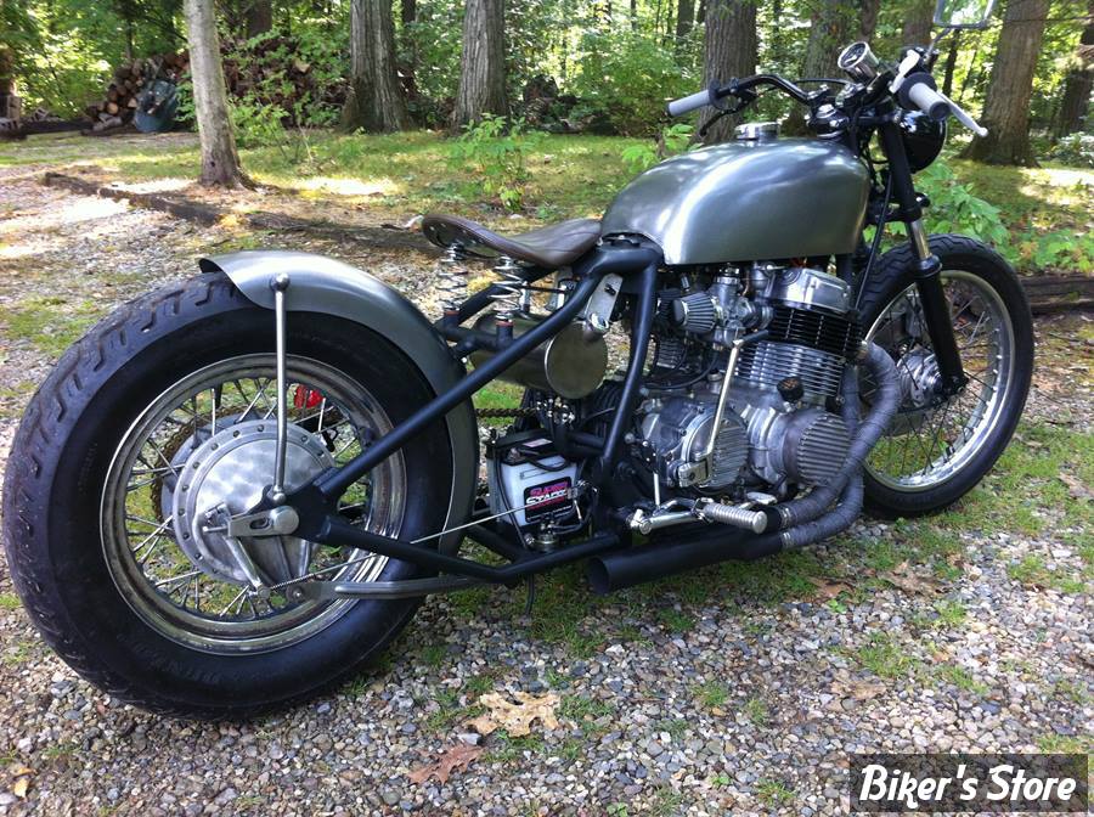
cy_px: 408
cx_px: 547
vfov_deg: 40.6
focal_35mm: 35
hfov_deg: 52.7
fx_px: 1104
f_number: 2.8
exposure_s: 1/60
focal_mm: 3.85
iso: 100
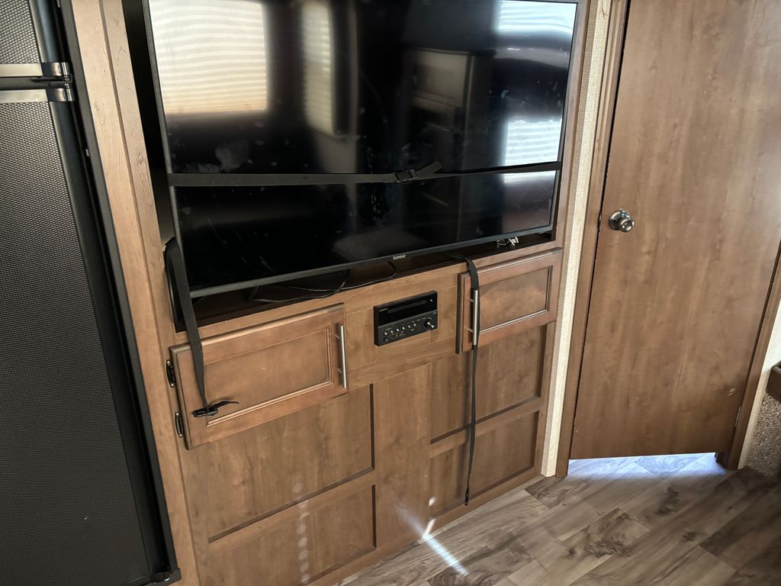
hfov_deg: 67.3
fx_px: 587
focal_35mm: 26
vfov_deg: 53.1
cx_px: 390
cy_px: 293
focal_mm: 5.96
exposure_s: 1/33
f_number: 1.6
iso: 640
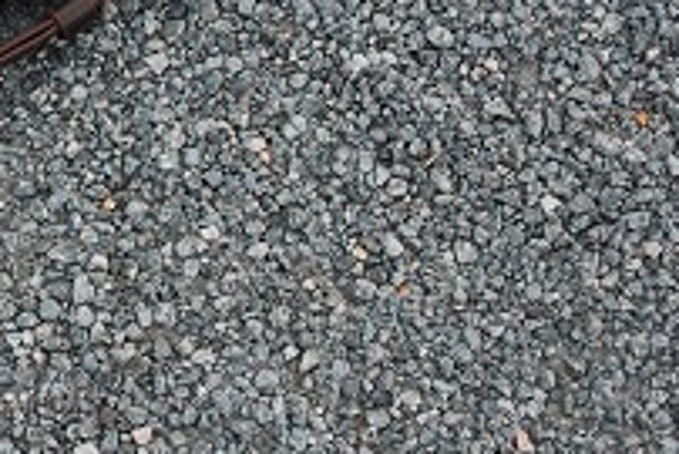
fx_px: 2020
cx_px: -225
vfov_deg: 12.8
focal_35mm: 107
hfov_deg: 17.8
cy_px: 177
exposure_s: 1/125
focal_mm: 24
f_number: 5.6
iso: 200
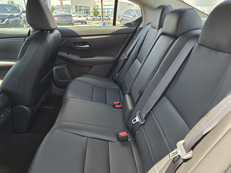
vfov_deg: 58.9
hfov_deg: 73.9
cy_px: 86
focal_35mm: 23
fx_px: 153
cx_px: 116
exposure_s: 1/180
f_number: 1.7
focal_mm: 6.3
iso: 32
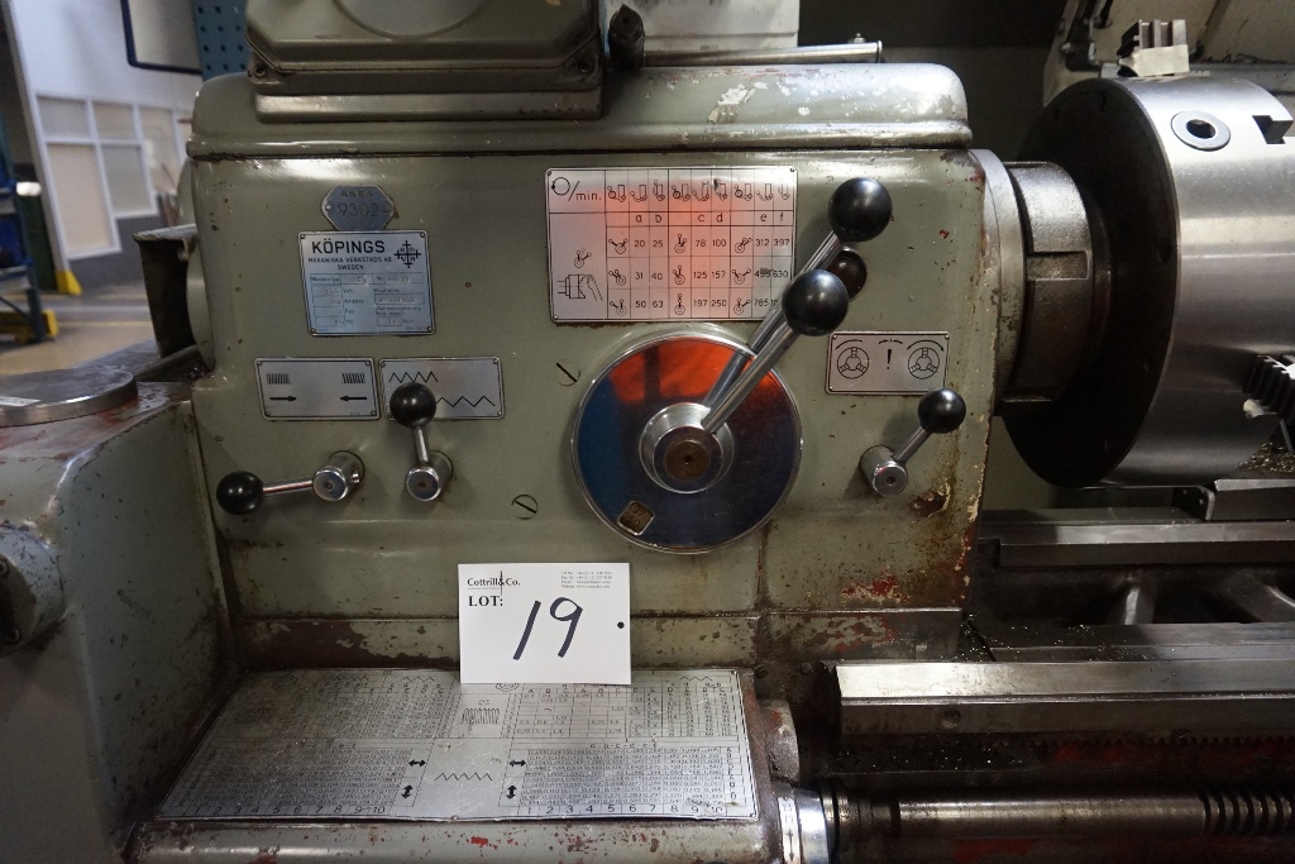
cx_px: 648
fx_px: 863
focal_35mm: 24
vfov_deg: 53.1
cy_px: 432
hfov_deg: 73.7
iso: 2500
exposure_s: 1/160
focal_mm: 16
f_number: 3.5
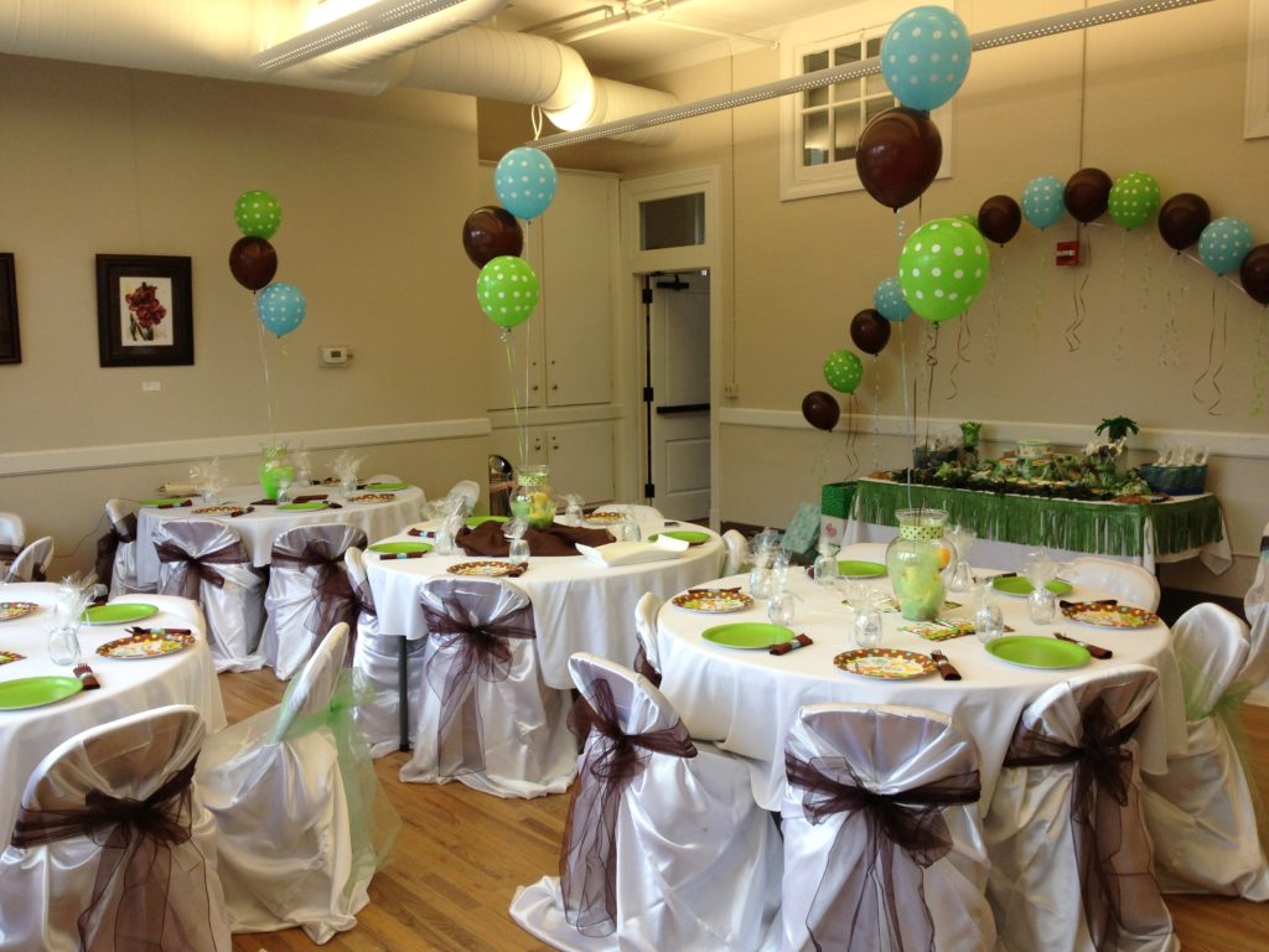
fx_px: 1283
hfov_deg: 52.6
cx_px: 634
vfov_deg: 40.7
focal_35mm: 35
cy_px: 476
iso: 64
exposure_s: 1/120
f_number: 2.4
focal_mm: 4.28
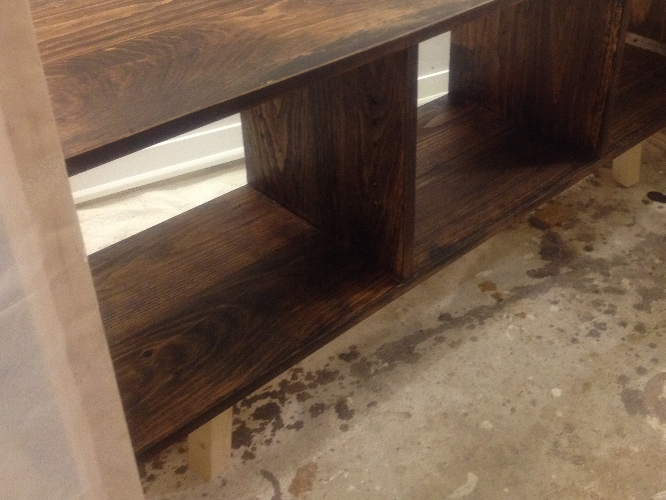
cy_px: 176
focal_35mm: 48
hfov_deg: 39.4
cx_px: 415
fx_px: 924
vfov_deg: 30.1
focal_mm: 4.28
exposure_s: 1/20
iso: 250
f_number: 2.4
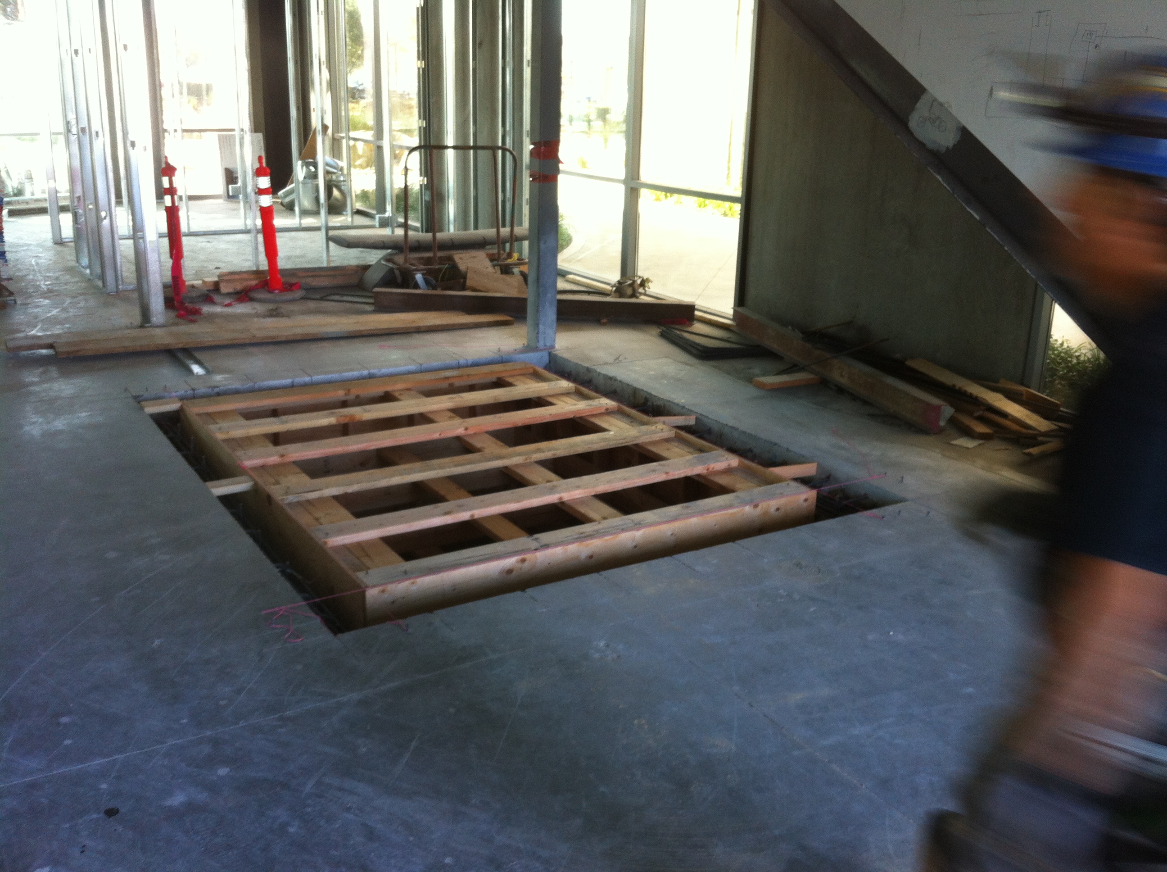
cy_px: 436
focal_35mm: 35
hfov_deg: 52.7
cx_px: 584
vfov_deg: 40.6
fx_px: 1178
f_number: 2.8
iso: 80
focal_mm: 3.85
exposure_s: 1/15
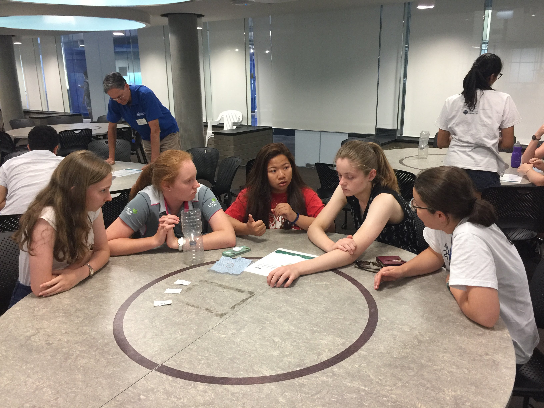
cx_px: 272
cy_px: 204
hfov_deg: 61.7
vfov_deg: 48.2
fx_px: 456
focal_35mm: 29
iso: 80
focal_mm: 4.15
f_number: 2.2
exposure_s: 1/17
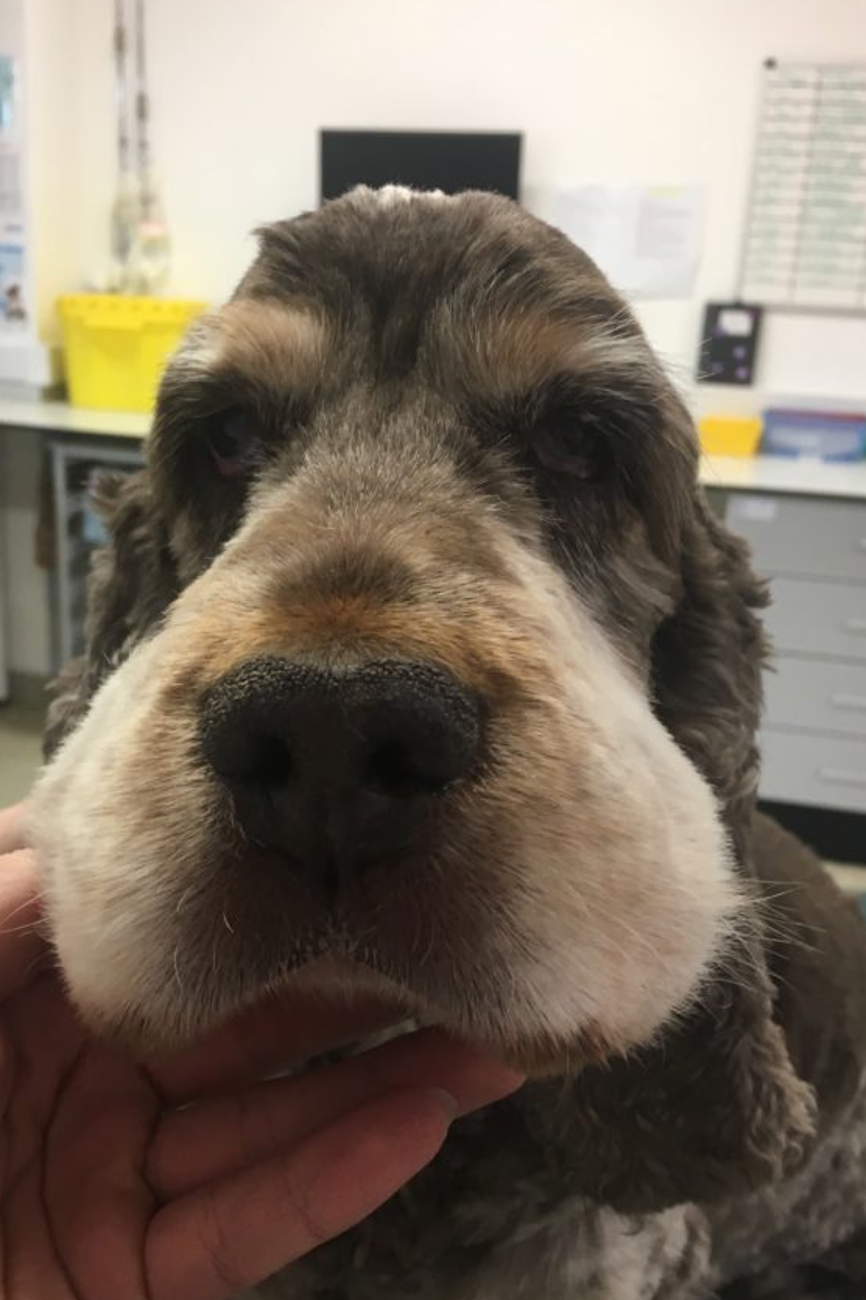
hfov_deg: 35.9
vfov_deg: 51.8
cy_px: 726
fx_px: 1336
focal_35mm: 37
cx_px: 375
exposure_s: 1/33
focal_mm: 4.15
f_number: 2.2
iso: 64
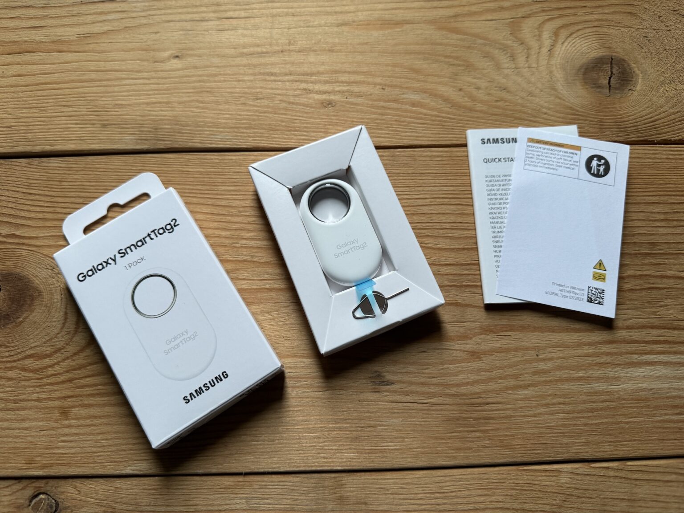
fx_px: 474
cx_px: 342
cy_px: 256
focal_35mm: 24
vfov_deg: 56.8
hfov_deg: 71.6
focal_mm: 6.86
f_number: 1.78
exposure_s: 1/64
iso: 200
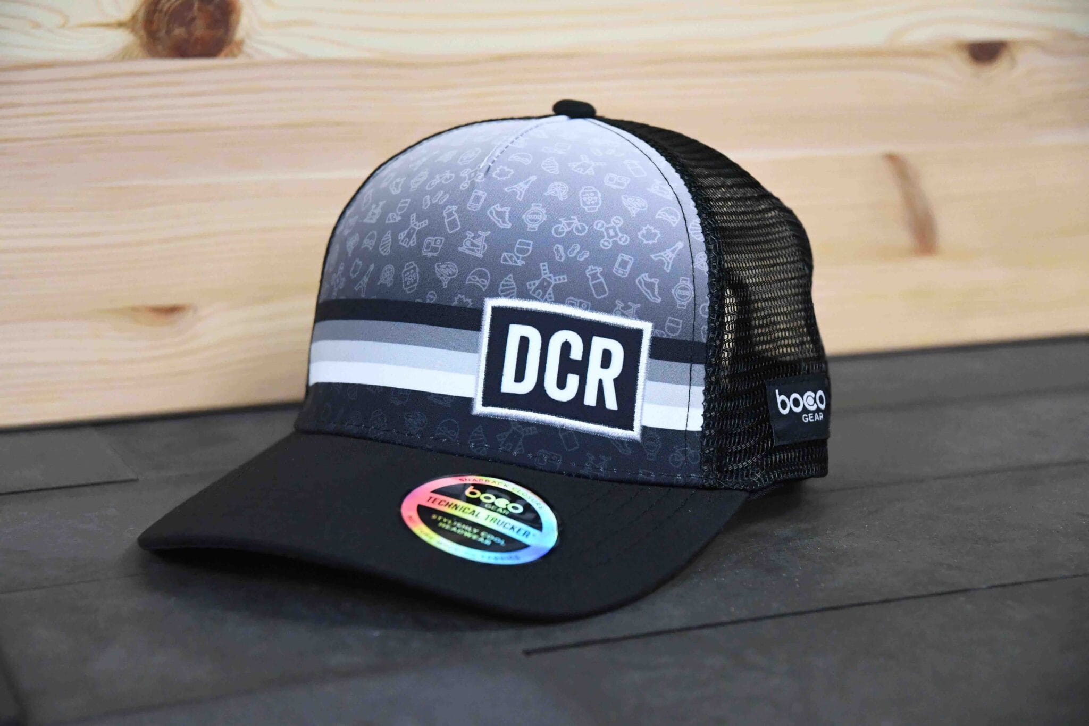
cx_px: 544
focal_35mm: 69
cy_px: 363
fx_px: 2087
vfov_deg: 19.7
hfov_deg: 29.2
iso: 6400
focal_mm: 46
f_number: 3.5
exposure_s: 1/500
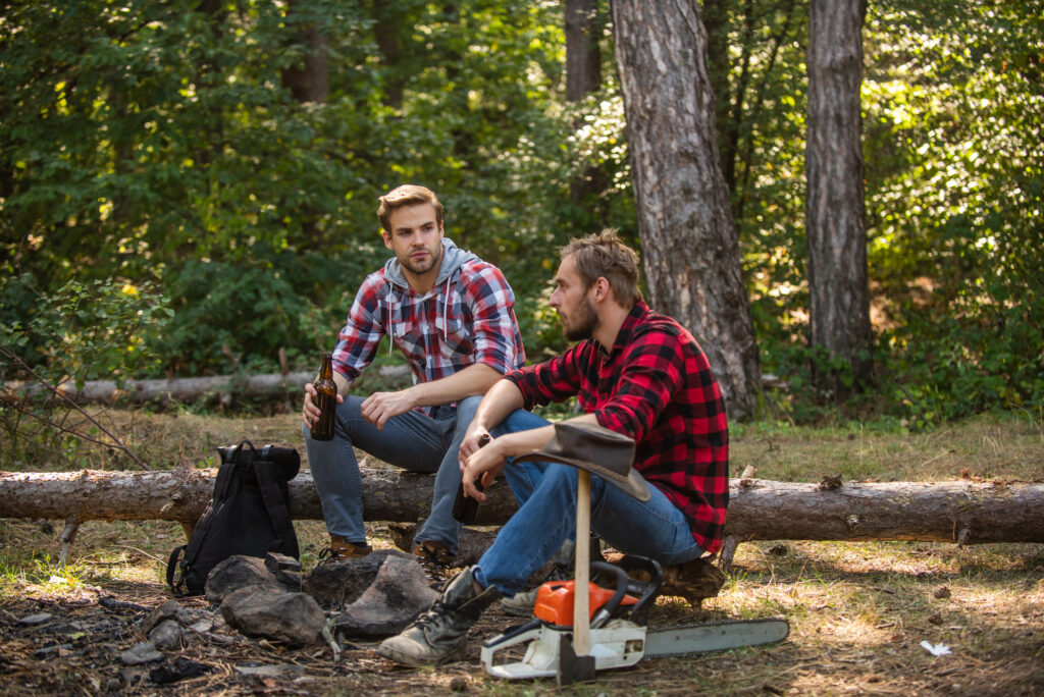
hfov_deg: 28.8
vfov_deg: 19.5
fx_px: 2031
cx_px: 522
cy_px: 348
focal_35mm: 70
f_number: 3.2
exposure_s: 1/160
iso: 200
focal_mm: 70
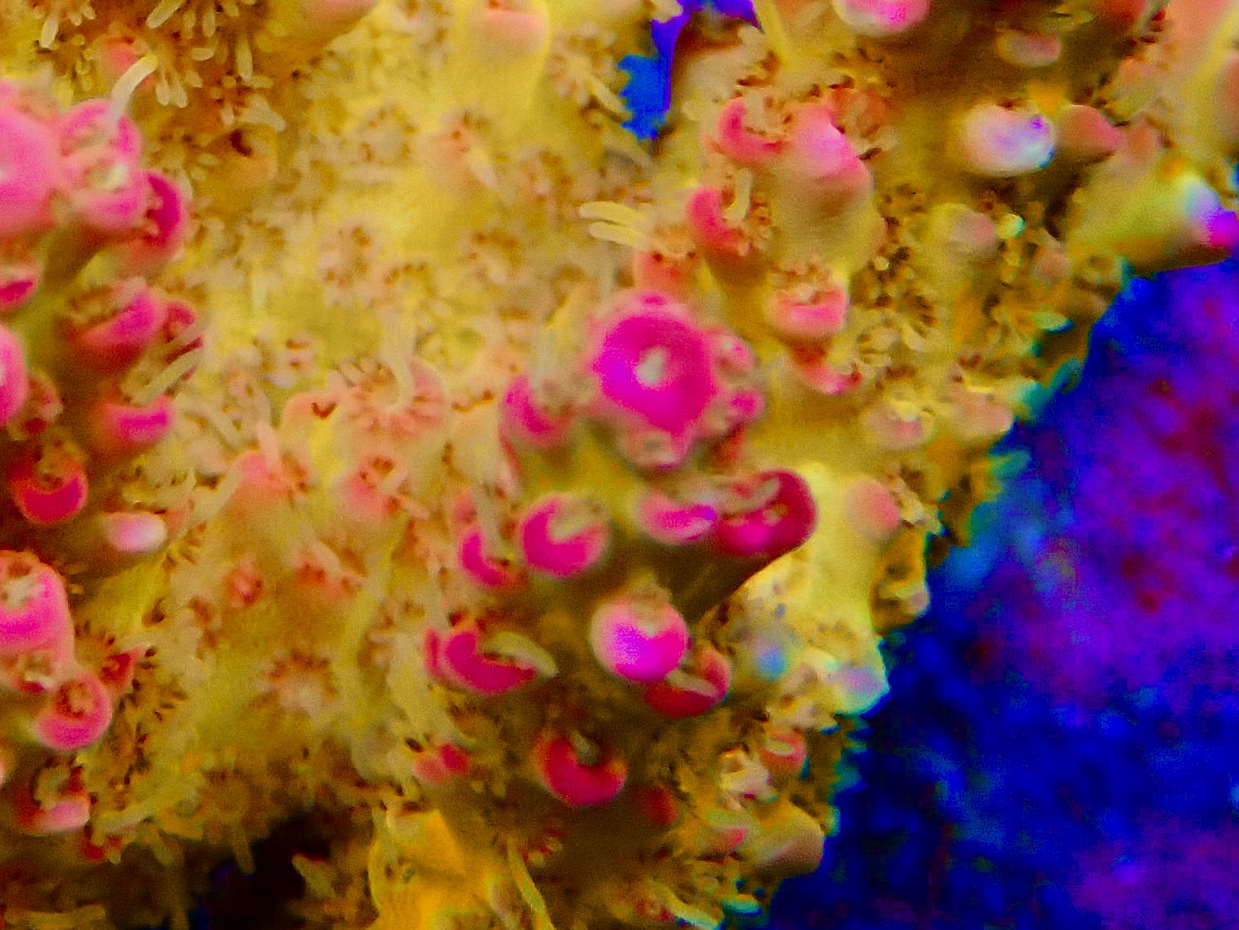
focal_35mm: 142
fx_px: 5083
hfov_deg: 13.6
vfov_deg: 10.2
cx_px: -111
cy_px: -266
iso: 200
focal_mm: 9.65
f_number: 4.5
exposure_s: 1/200
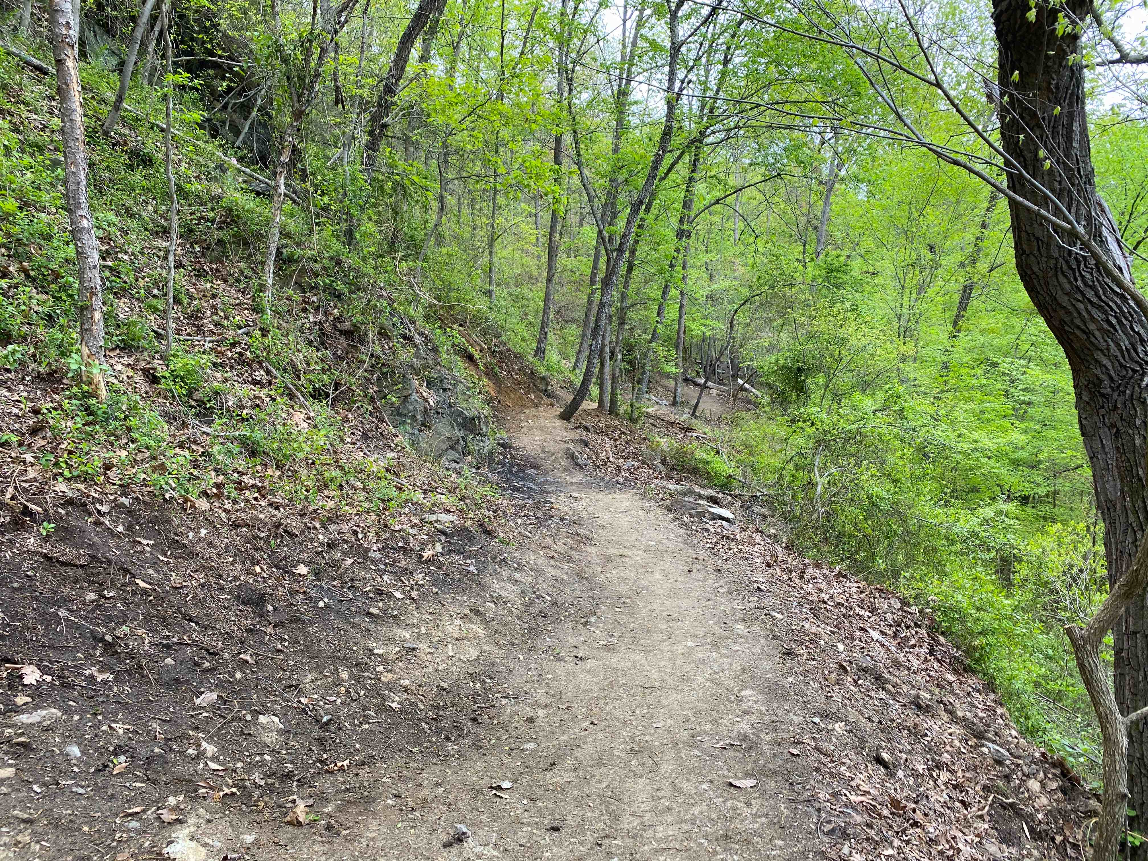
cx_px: 574
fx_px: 862
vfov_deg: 53.1
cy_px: 430
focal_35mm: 26
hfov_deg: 67.3
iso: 32
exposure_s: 1/145
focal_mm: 4.25
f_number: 1.8
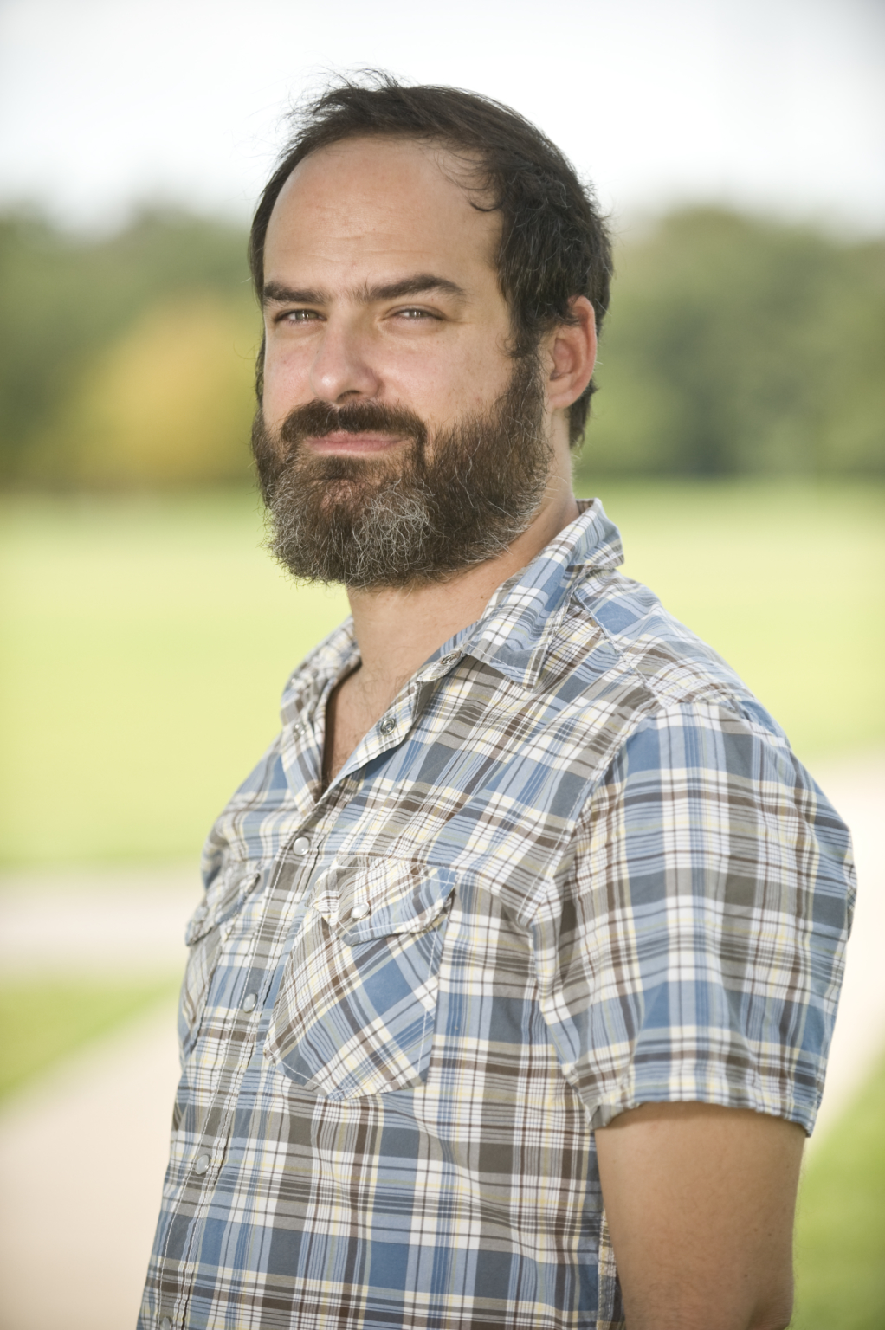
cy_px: 665
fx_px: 5169
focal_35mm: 140
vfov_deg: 14.7
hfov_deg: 9.8
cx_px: 442
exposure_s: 1/4000
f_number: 3.5
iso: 400
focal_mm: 140
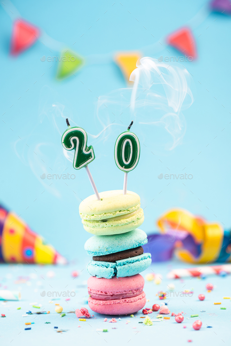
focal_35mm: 105
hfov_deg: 13.1
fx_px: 1010
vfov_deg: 19.5
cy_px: 173
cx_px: 116
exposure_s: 1/40
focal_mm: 105
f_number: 9
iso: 125
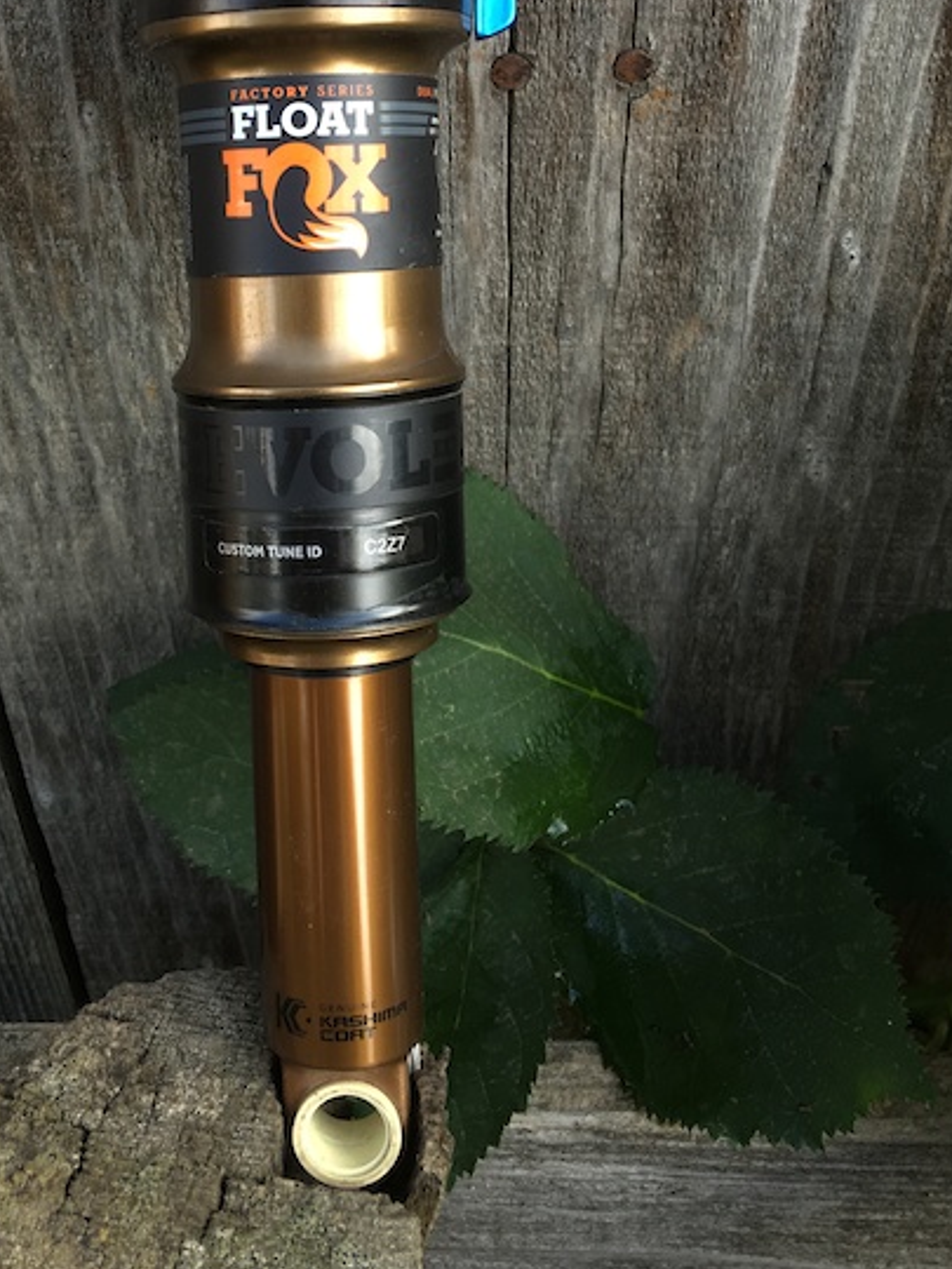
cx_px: 334
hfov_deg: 33.4
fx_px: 1577
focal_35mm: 43
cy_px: 388
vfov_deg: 43.0
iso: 32
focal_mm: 4.15
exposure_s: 1/120
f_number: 2.2
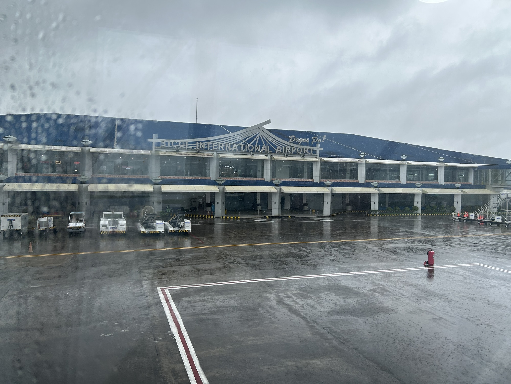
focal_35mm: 26
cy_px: 192
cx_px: 256
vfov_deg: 53.1
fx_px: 384
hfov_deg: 67.3
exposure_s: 1/709
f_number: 1.5
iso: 50
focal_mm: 5.7
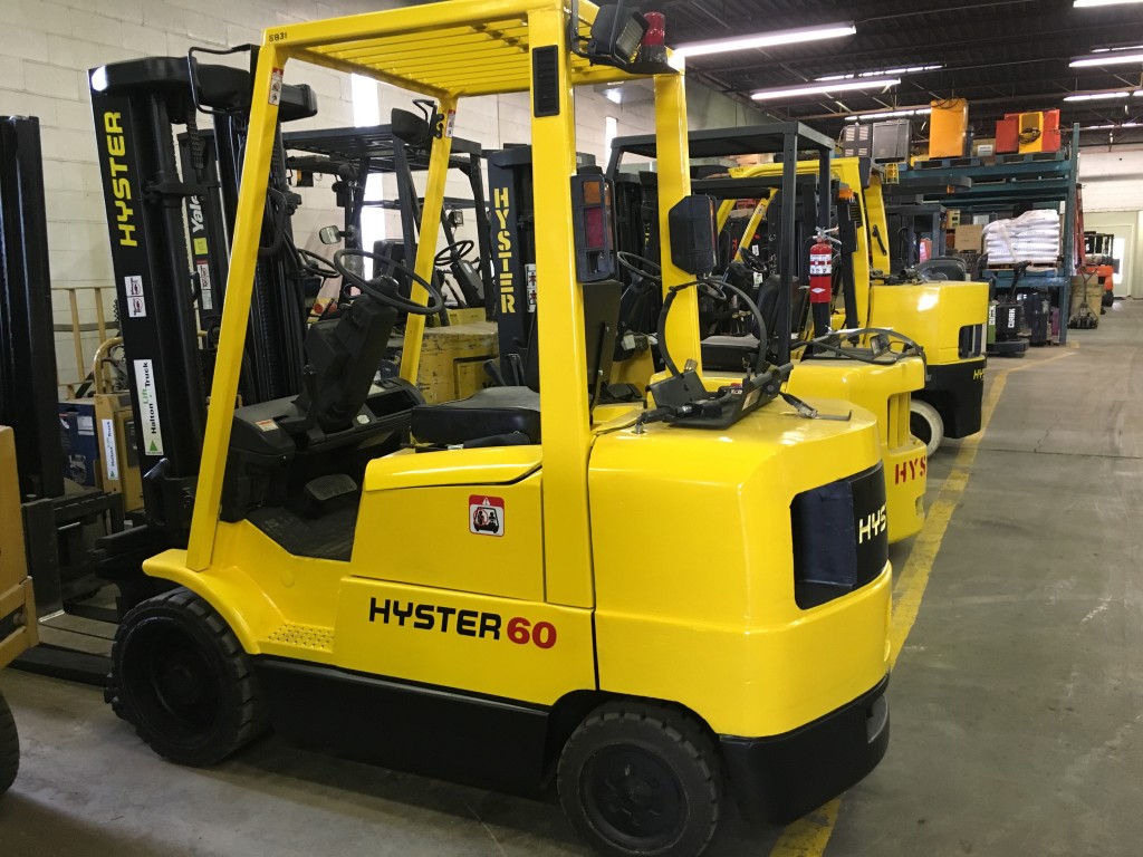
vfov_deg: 48.2
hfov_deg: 61.7
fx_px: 958
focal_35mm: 29
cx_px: 572
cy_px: 428
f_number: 2.2
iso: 200
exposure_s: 1/24
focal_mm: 4.15
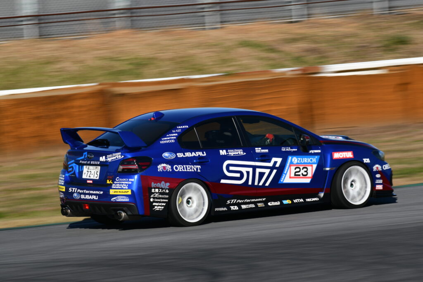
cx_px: 212
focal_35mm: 500
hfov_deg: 4.1
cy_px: 141
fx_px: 5875
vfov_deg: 2.8
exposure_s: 1/160
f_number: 16
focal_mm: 500
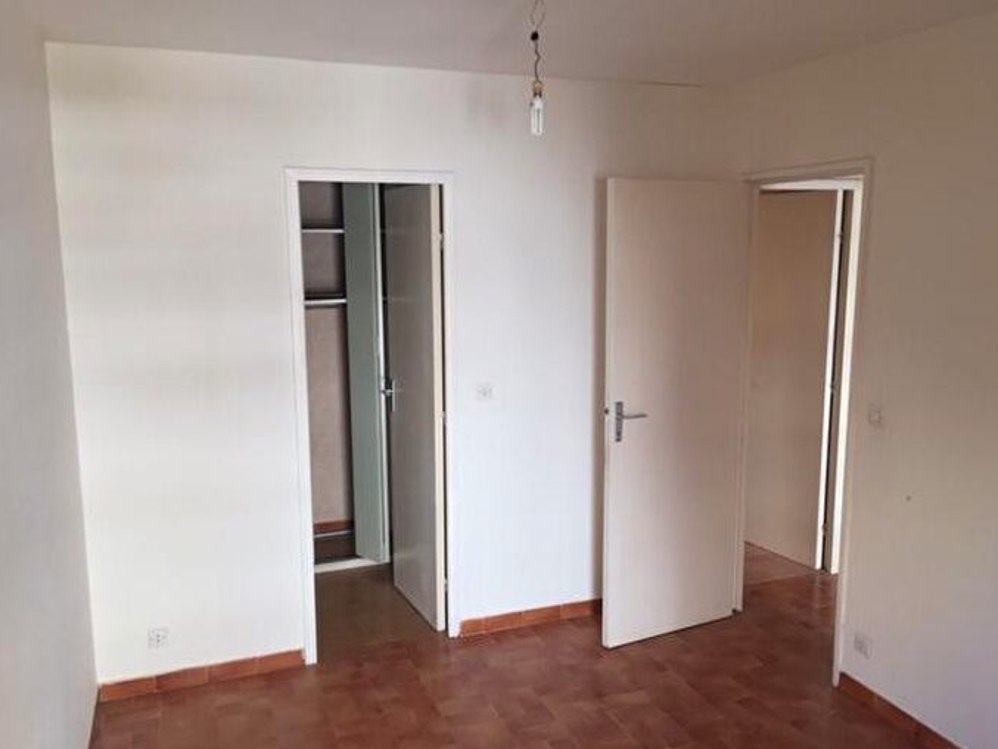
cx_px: 509
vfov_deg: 46.8
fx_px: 865
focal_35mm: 30
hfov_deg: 60.0
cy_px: 386
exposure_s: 1/33
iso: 32
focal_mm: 4.15
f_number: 2.2
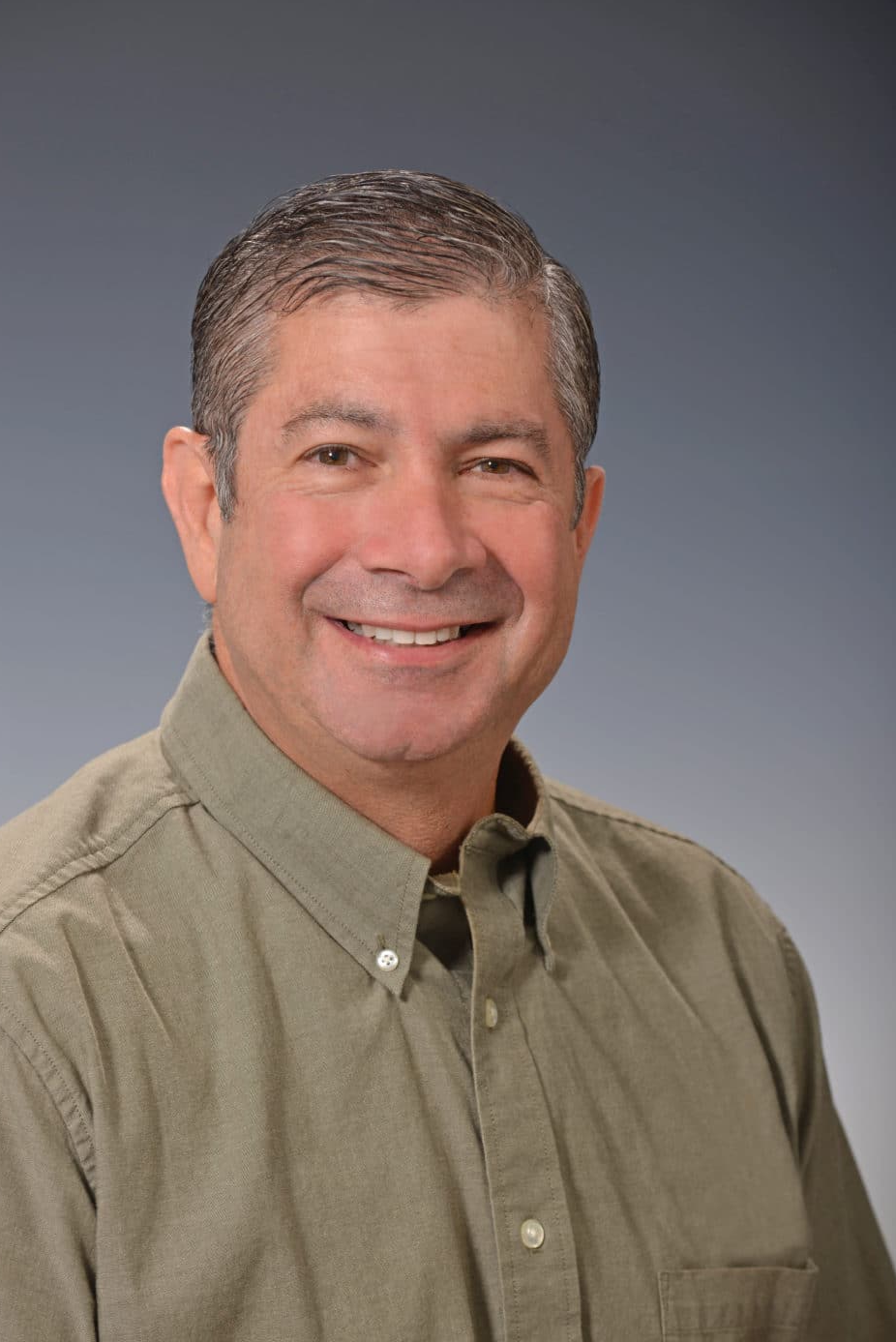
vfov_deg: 10.9
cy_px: 706
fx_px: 7011
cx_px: 404
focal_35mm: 188
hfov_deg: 7.3
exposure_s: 1/200
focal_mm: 170
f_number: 9
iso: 100
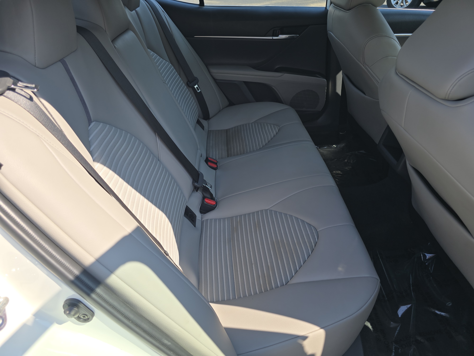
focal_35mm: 23
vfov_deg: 58.9
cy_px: 178
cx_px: 237
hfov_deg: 73.9
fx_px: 315
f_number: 1.7
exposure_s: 1/388
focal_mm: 6.3
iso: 12
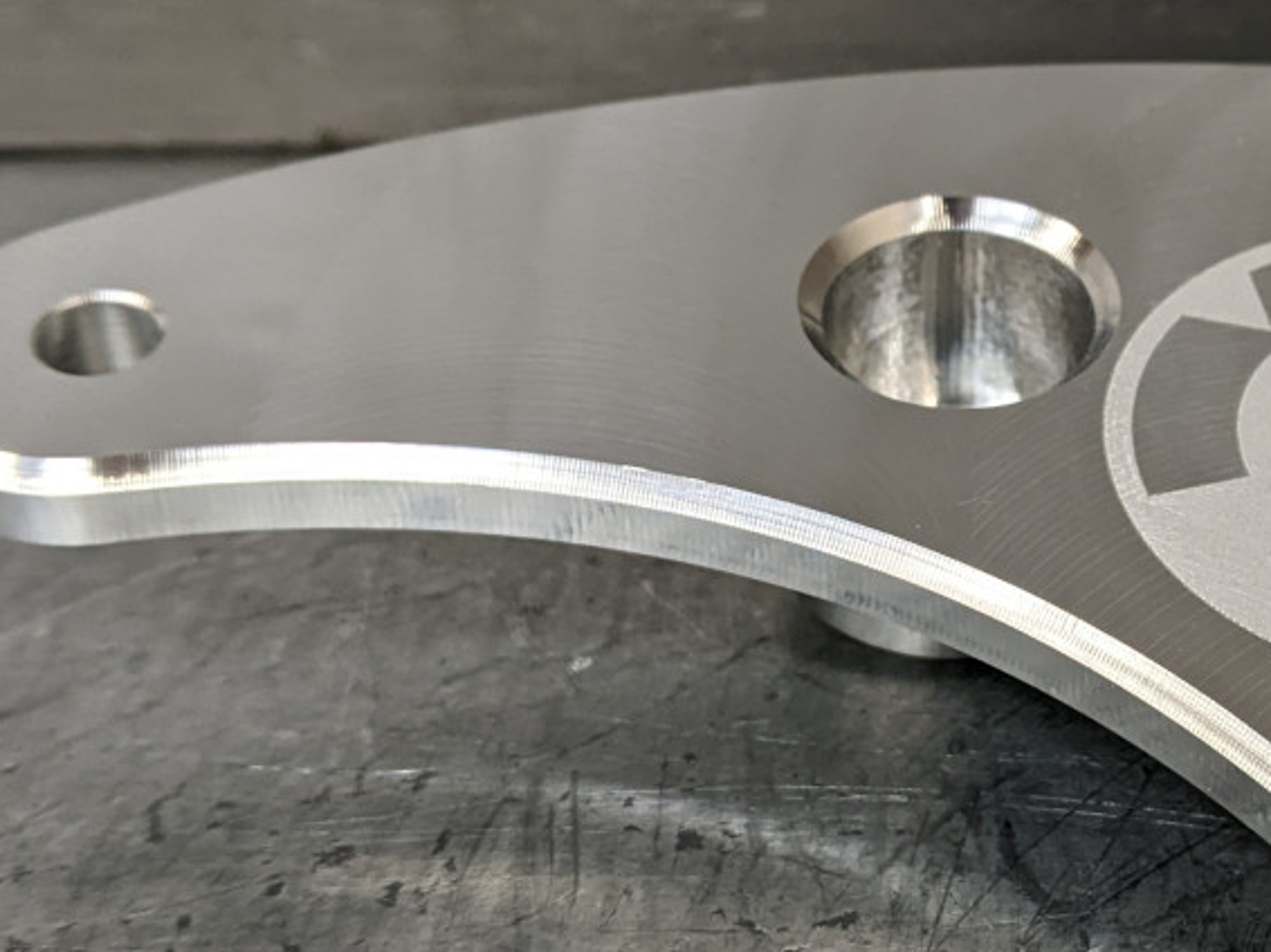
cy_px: 379
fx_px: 2826
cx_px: 1099
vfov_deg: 19.1
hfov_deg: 24.7
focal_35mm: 77
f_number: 1.8
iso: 99
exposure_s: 1/120
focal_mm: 4.44
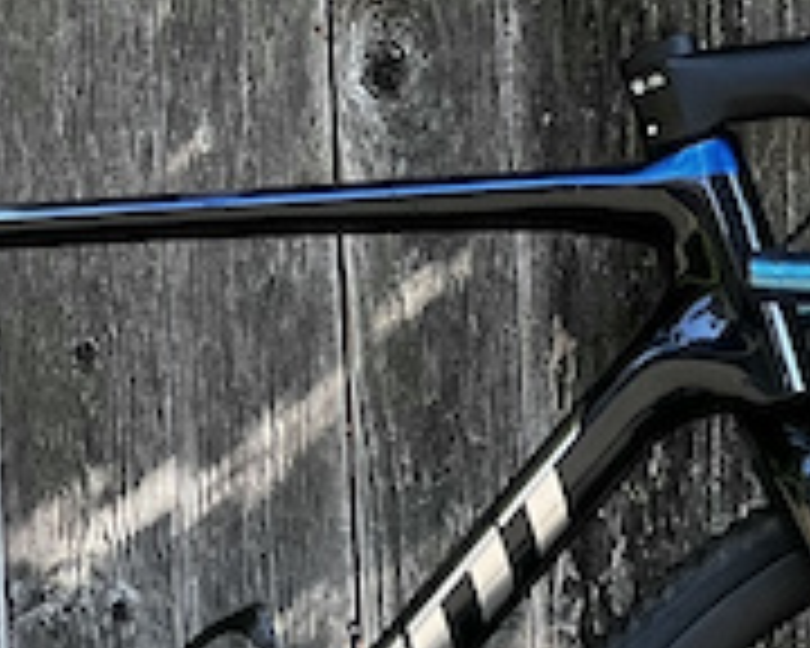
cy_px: 585
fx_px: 8007
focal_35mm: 334
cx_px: 225
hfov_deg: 5.8
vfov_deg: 4.6
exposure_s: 1/99
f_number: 2.8
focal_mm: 9
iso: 125
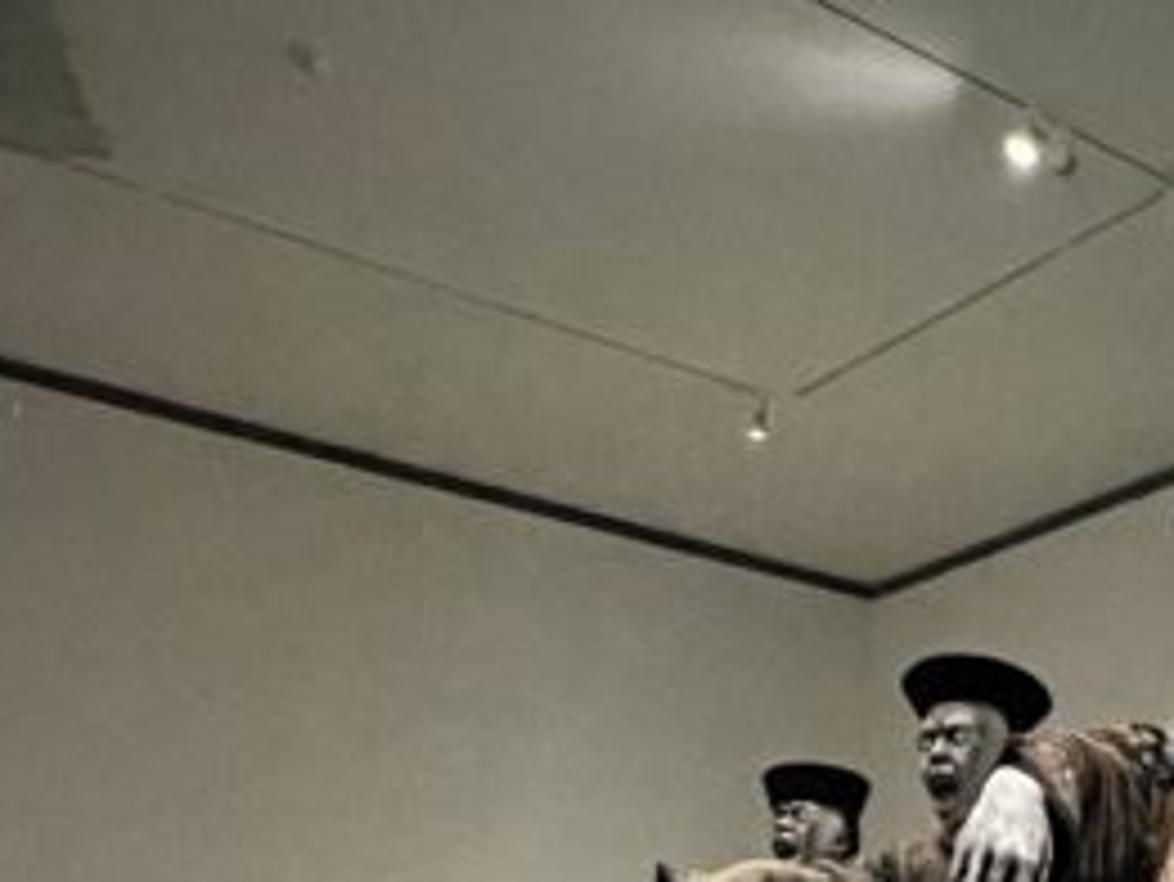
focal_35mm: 51
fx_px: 1730
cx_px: 963
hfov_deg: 36.1
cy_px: 1256
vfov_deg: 23.8
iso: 1250
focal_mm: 1.57
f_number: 1.8
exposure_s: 1/30
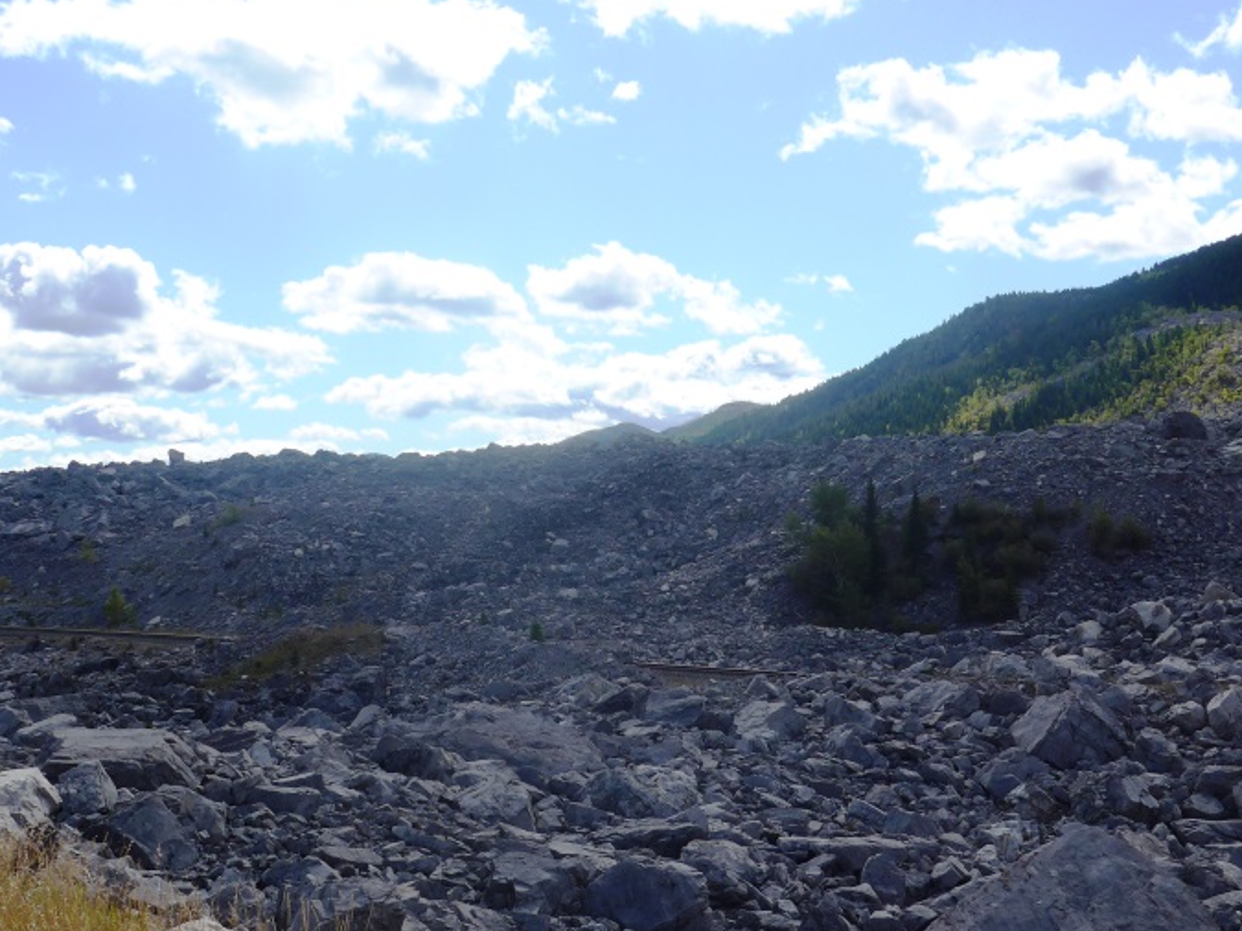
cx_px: 508
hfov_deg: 42.8
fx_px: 1578
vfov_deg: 32.8
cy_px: 535
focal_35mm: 44
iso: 80
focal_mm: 6
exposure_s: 1/1600
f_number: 2.8
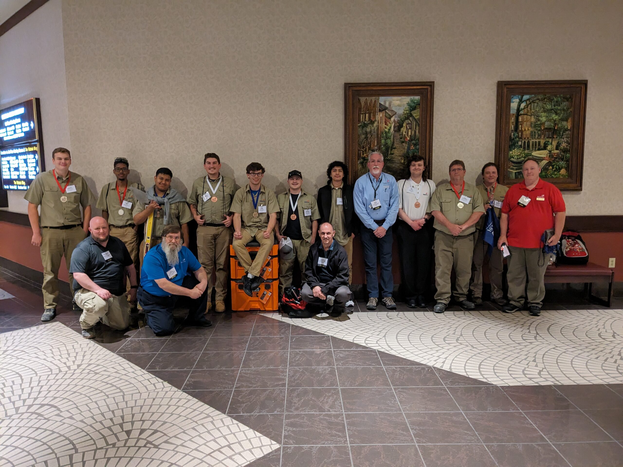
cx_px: 312
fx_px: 486
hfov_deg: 65.3
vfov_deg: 51.4
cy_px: 234
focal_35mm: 27
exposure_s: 1/24
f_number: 1.73
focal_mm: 4.38
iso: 636
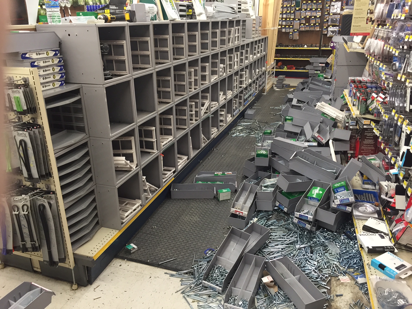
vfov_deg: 48.2
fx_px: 345
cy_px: 154
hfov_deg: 61.7
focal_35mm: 29
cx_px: 206
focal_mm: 4.15
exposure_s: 1/30
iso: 100
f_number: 2.2
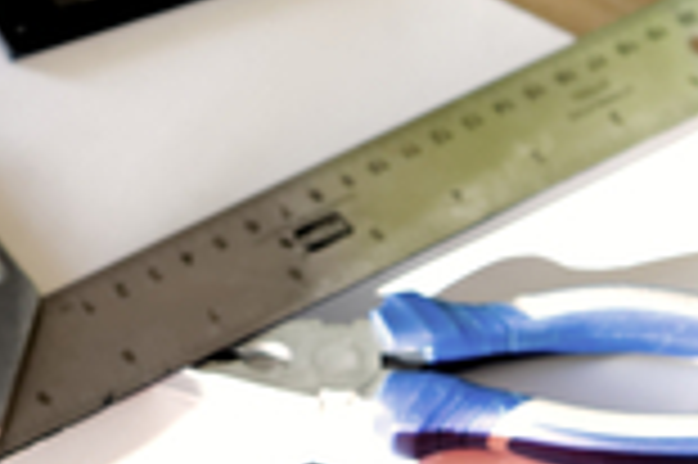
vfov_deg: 6.5
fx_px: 4067
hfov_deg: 9.5
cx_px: -396
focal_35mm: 210
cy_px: -207
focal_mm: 55
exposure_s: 1/60
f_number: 3.5
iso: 125
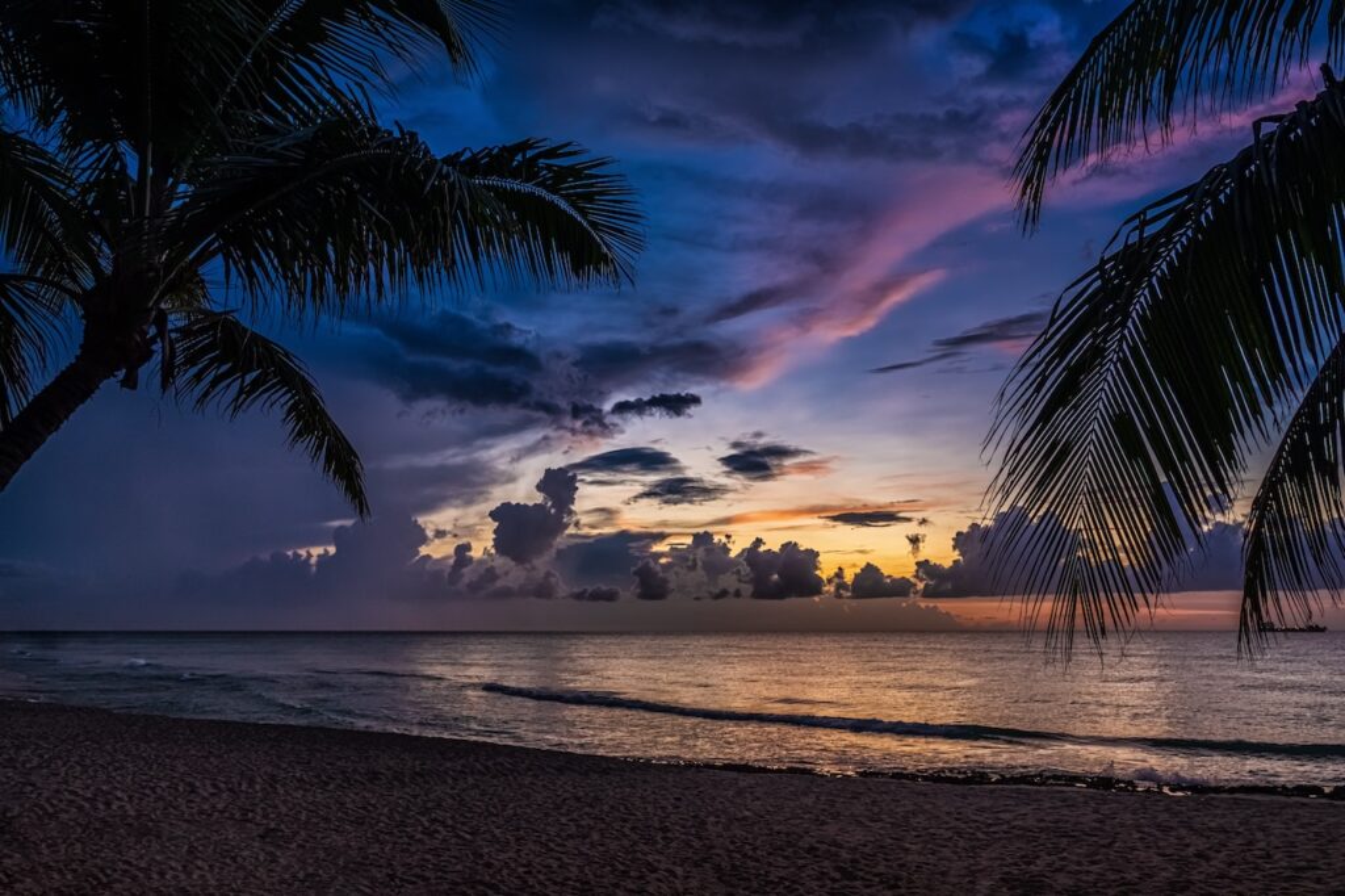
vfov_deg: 47.9
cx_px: 672
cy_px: 448
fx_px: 1008
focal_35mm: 27
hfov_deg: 67.4
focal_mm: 18
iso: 400
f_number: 5
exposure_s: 1/100
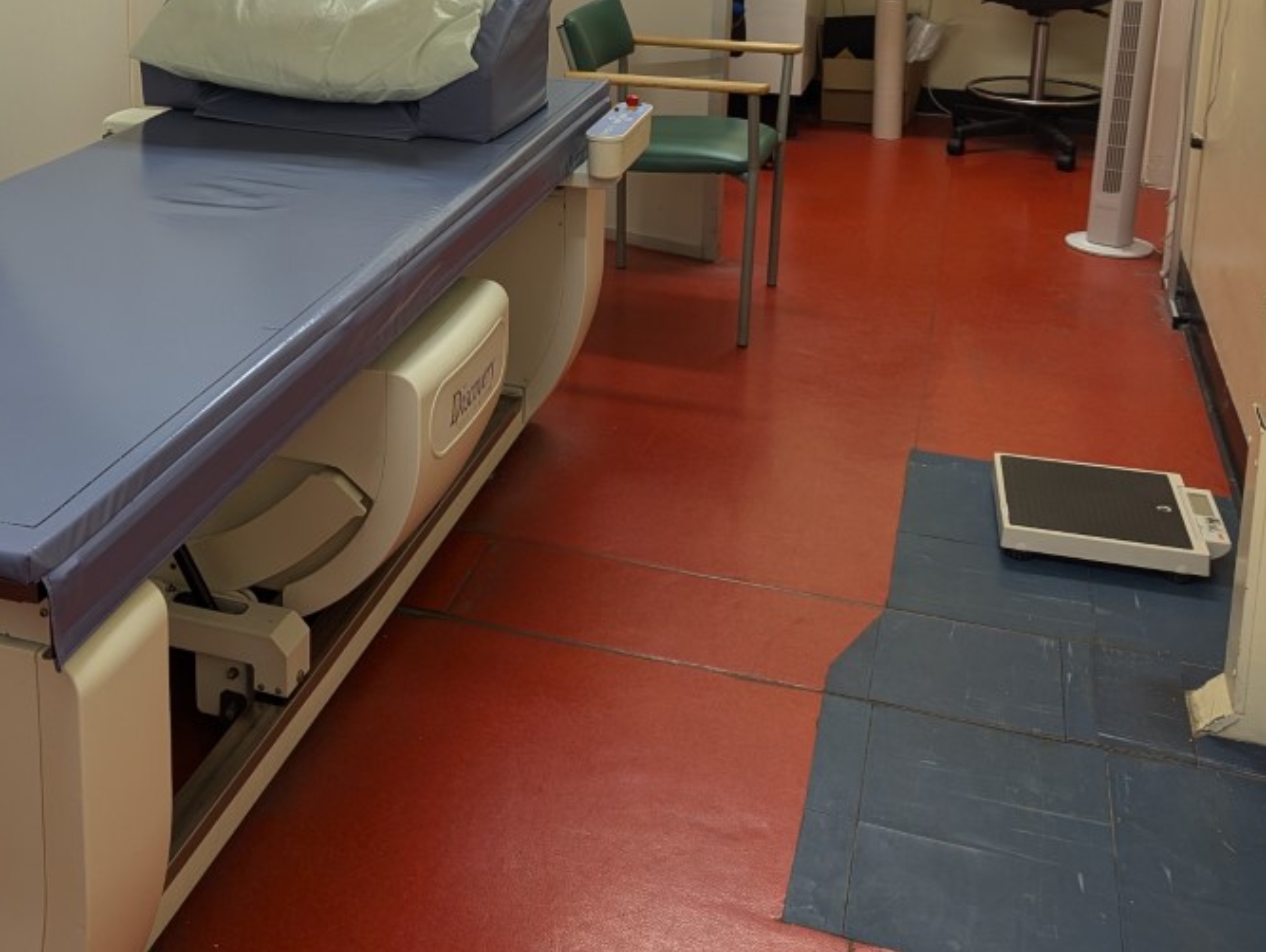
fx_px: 1575
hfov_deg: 42.7
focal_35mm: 43
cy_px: 108
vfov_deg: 32.1
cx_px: 354
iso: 67
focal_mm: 6.81
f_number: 1.85
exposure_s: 1/24.2
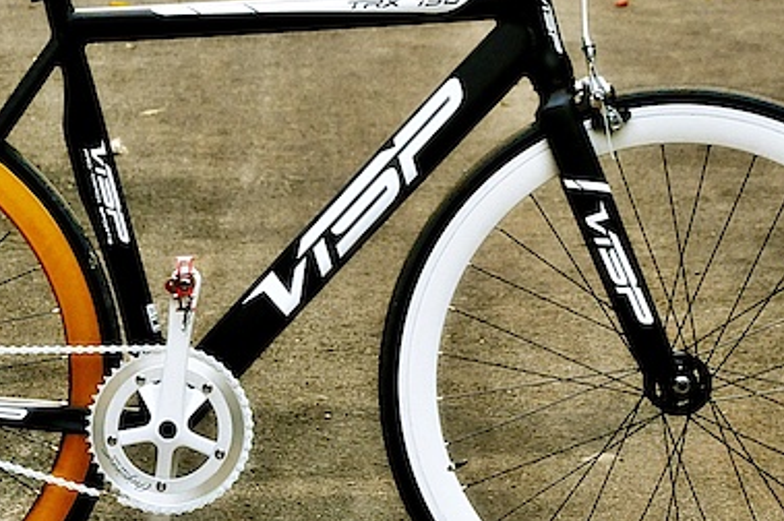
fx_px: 7225
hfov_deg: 6.2
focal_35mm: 332
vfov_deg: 4.1
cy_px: 303
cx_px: 209
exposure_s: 1/1600
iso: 2500
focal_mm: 105
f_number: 10
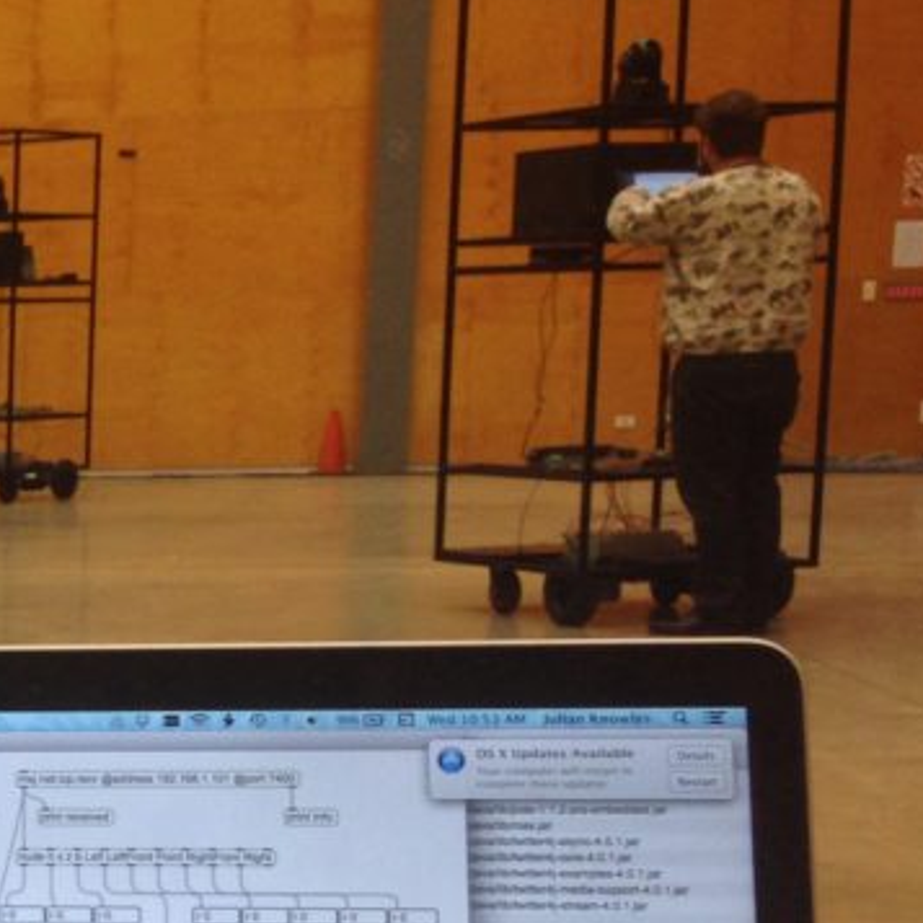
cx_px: -530
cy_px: 871
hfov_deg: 16.0
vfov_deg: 17.4
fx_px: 2956
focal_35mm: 98
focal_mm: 4.12
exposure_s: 1/20
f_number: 2.4
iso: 80
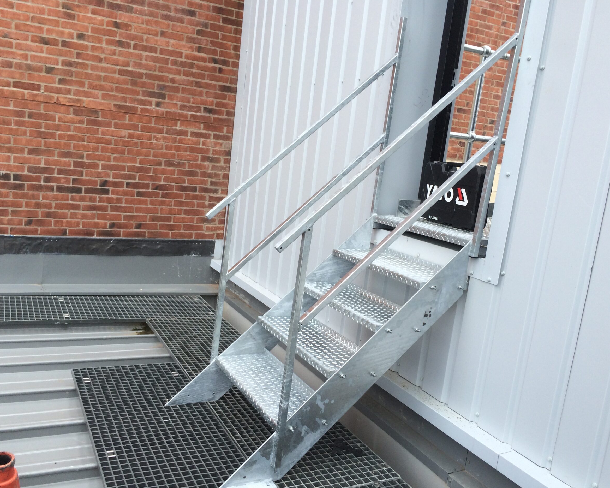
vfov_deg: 47.1
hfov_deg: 57.2
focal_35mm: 31
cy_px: 245
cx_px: 295
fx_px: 560
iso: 32
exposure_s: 1/651
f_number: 2.2
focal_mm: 4.15
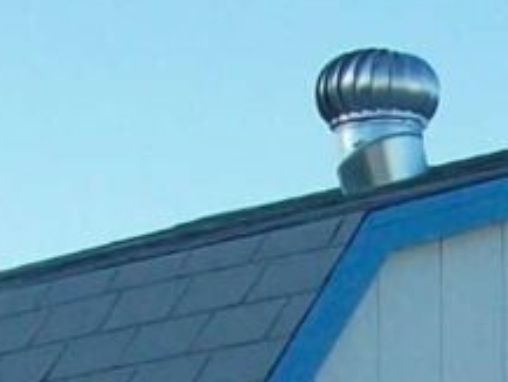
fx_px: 3891
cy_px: 830
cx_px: 714
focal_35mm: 265
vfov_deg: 5.5
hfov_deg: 7.4
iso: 64
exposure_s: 1/400
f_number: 2.7
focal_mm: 6
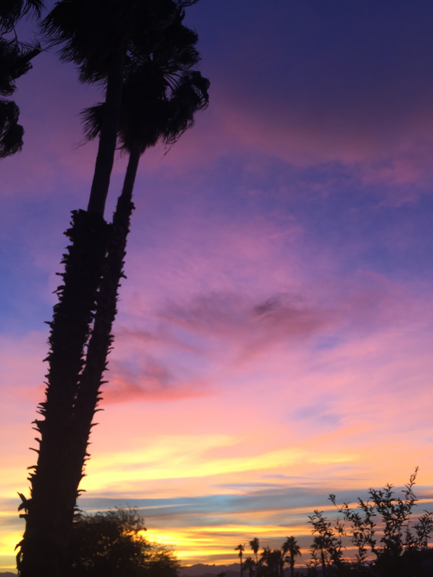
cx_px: 274
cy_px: 264
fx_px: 617
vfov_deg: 50.1
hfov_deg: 38.4
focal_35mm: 37
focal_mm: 4.15
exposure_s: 1/60
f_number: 2.2
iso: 32
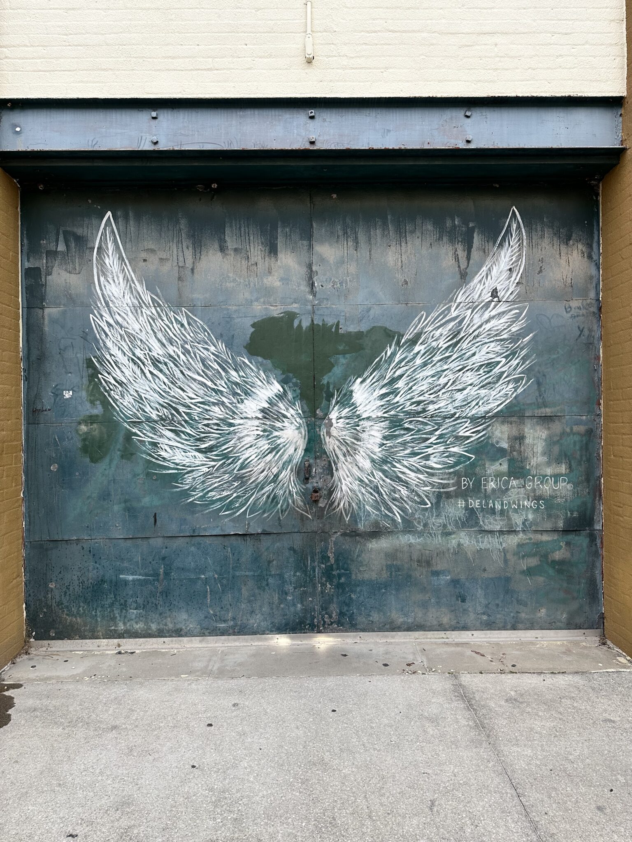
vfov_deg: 71.6
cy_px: 421
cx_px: 316
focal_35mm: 24
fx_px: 584
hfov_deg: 56.8
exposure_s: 1/642
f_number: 1.78
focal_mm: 6.86
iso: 80
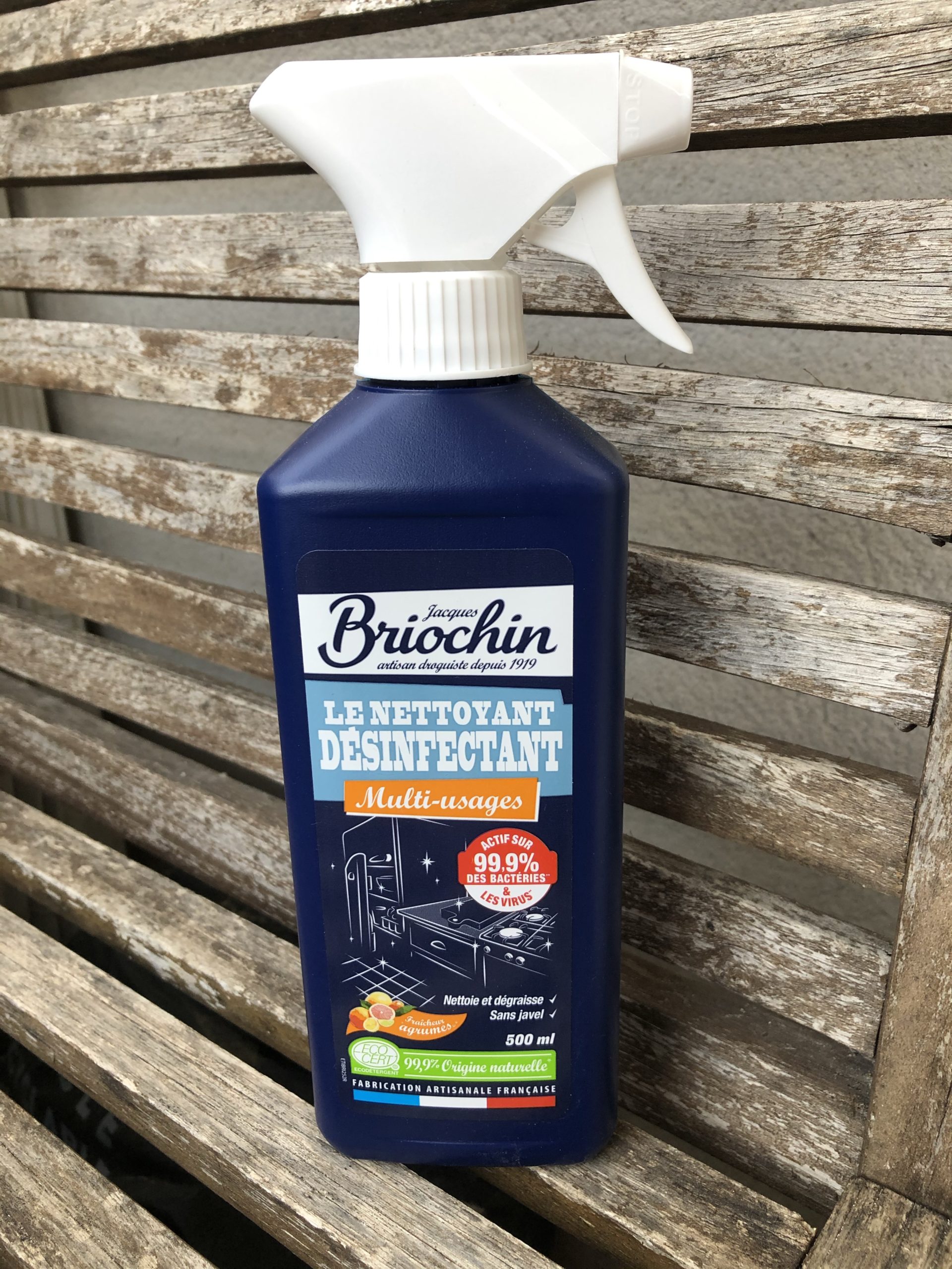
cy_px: 634
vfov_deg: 63.4
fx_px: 1027
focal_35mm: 28
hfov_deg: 49.7
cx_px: 476
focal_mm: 3.99
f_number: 1.8
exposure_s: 1/30
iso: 25
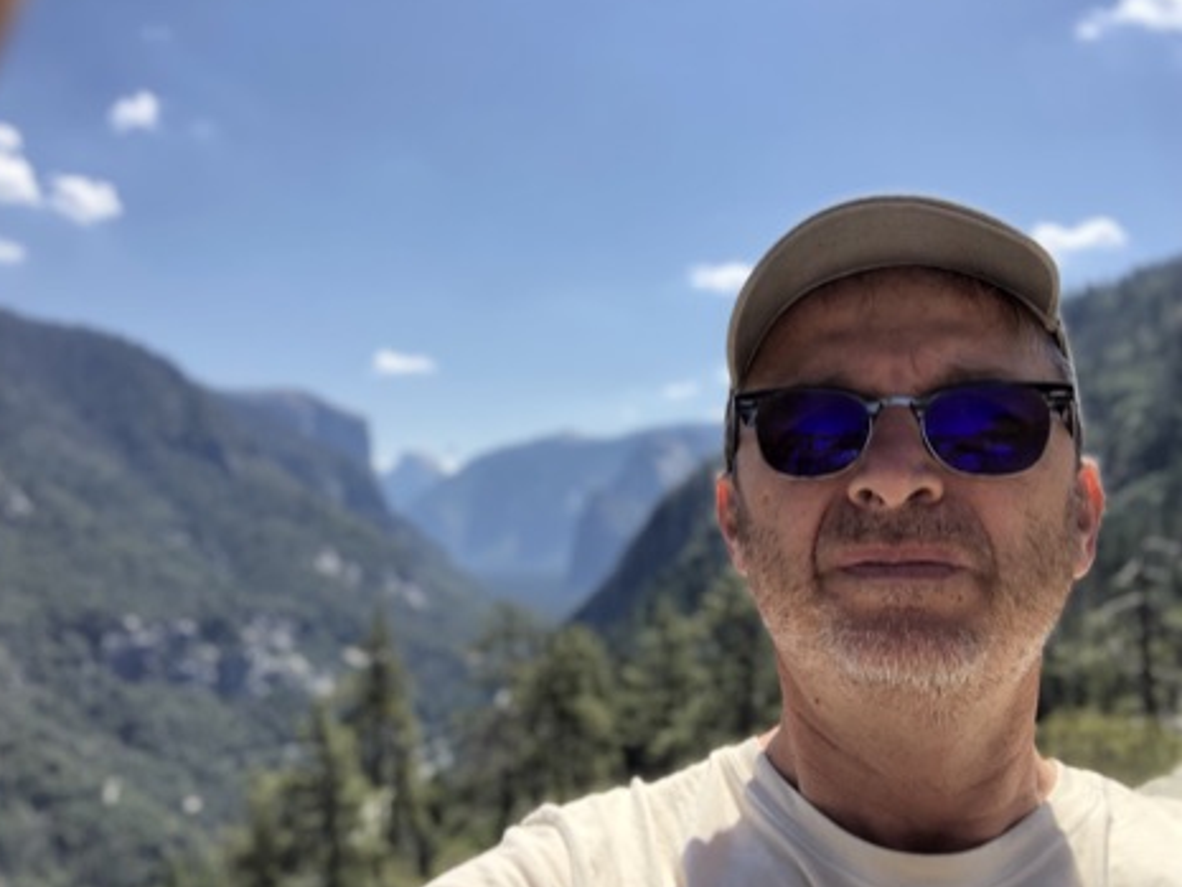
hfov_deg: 55.3
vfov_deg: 43.0
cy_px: 440
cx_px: 574
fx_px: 1127
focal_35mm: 33
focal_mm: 2.87
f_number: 2.2
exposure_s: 1/391
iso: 20
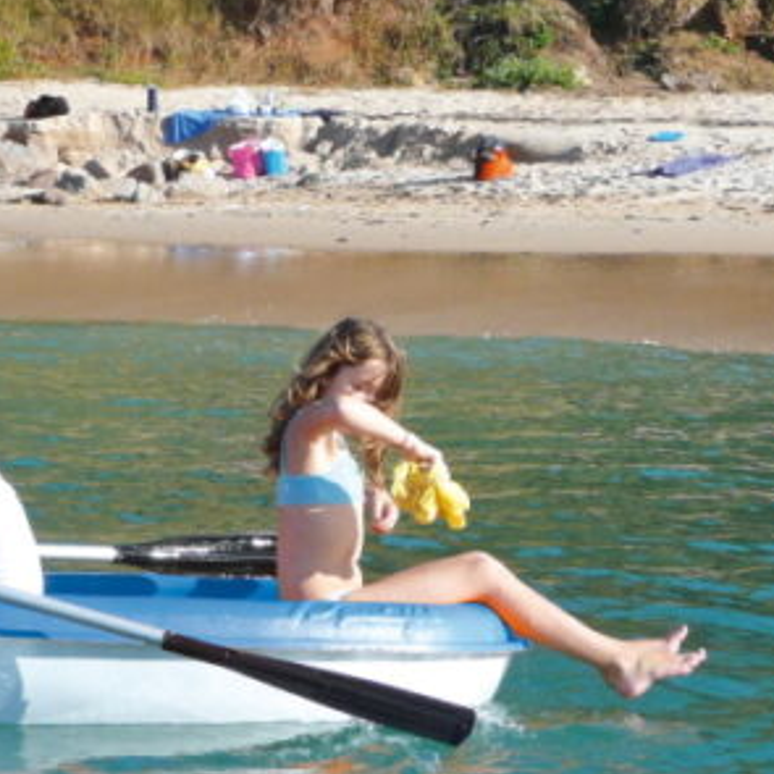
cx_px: 226
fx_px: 5995
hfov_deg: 7.4
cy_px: 336
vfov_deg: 7.4
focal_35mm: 237
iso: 100
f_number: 4.7
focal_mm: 16.9
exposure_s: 1/400
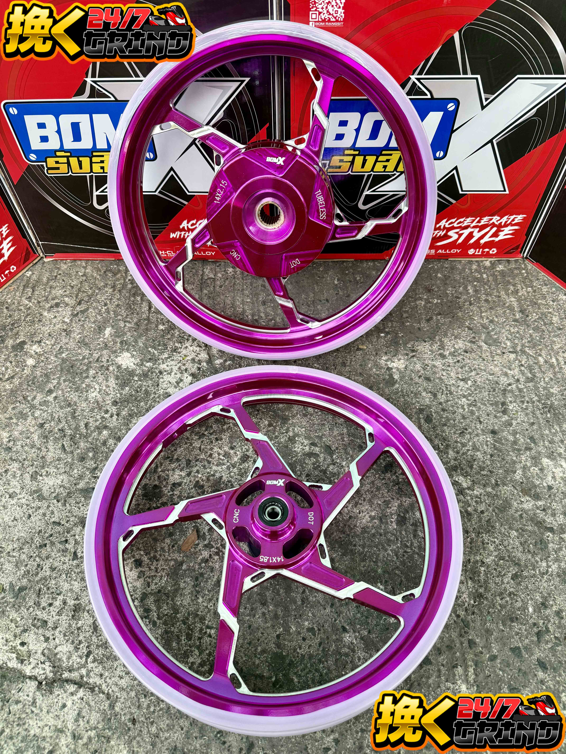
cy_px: 377
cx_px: 283
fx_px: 523
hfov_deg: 56.8
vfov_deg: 71.6
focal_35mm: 24
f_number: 1.78
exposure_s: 1/60
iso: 200
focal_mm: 6.76
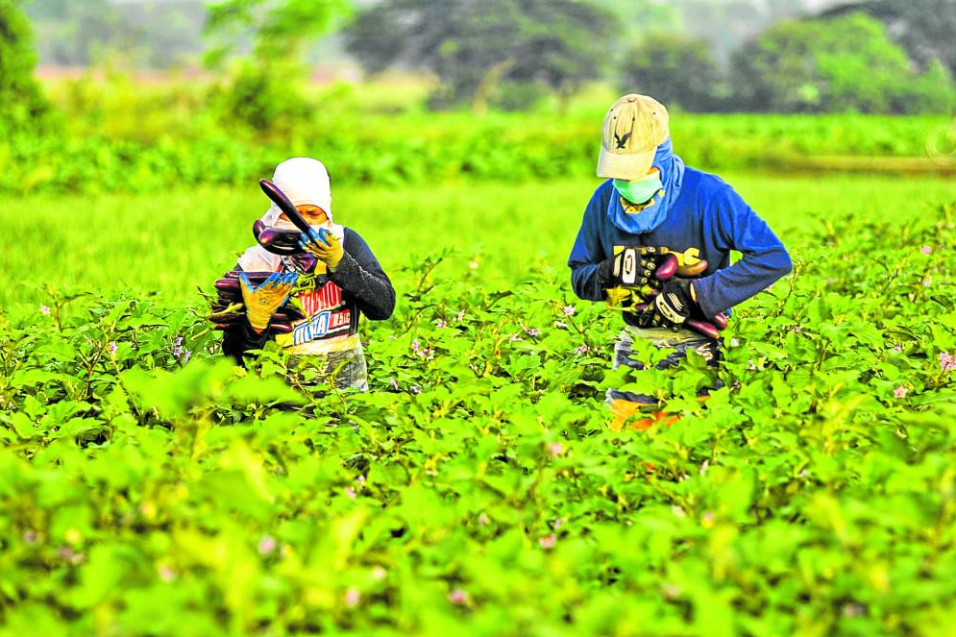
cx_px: 478
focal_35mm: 219
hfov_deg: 9.4
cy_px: 318
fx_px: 5801
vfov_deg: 6.3
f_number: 3.2
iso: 100
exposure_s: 1/500
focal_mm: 145
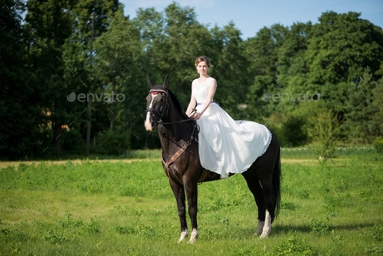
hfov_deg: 19.4
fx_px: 1118
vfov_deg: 13.1
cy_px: 128
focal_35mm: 105
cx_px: 192
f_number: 2.8
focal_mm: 105
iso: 100
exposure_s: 1/1250
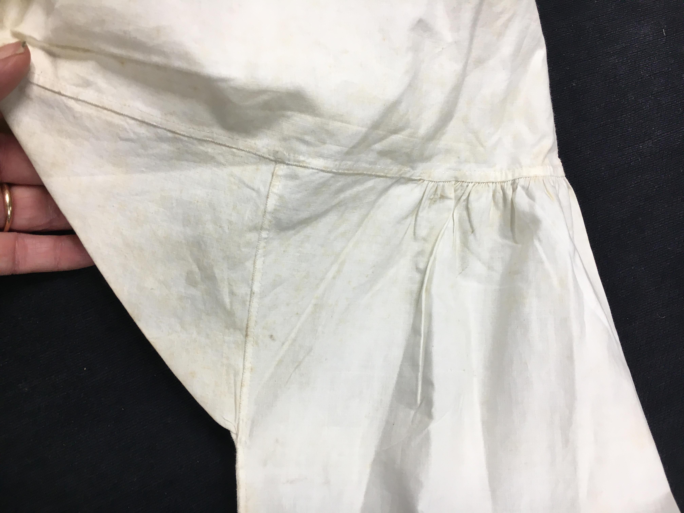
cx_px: 342
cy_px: 256
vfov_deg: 48.2
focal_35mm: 29
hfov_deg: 61.7
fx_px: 573
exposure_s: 1/33
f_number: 2.2
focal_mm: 4.15
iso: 40
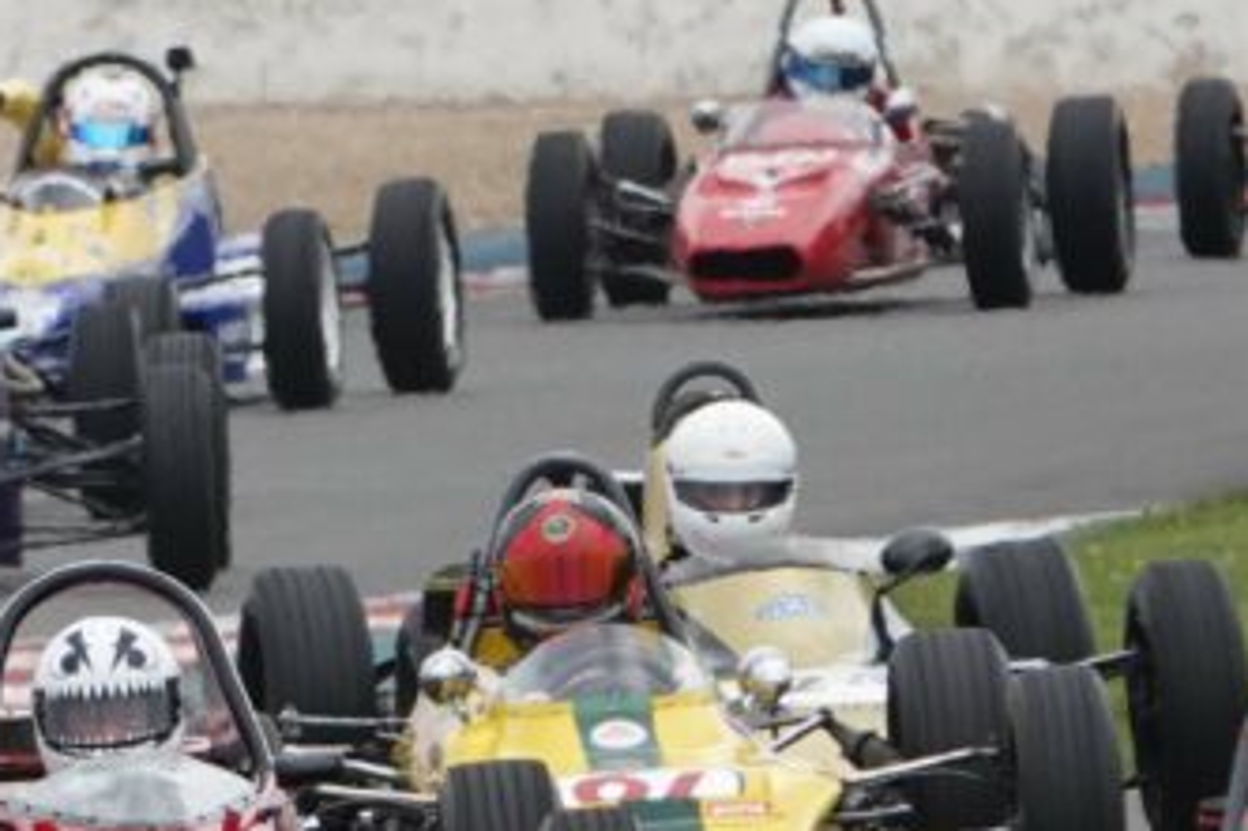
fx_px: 78096
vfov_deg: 0.6
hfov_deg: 0.9
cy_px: 510
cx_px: 71
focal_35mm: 2254
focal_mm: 195.64
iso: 200
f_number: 4
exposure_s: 1/1000
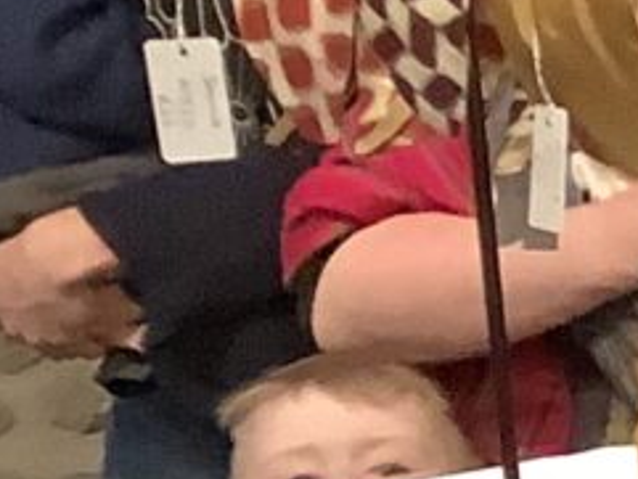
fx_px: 4555
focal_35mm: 247
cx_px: 2279
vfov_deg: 5.9
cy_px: 971
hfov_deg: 6.8
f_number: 2.4
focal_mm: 3.3
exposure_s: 1/40
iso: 320
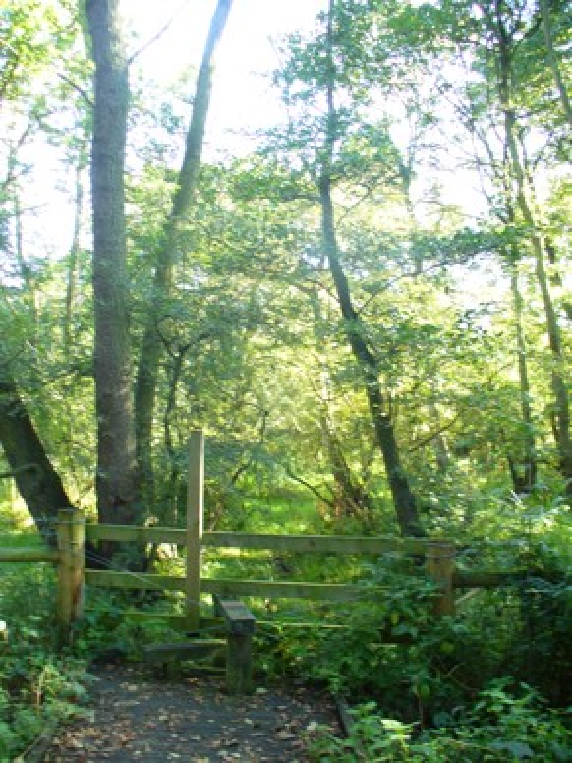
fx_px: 815
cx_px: 286
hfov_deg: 38.7
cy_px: 382
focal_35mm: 37
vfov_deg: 50.1
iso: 100
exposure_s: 1/20
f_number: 2.8
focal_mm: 6.1
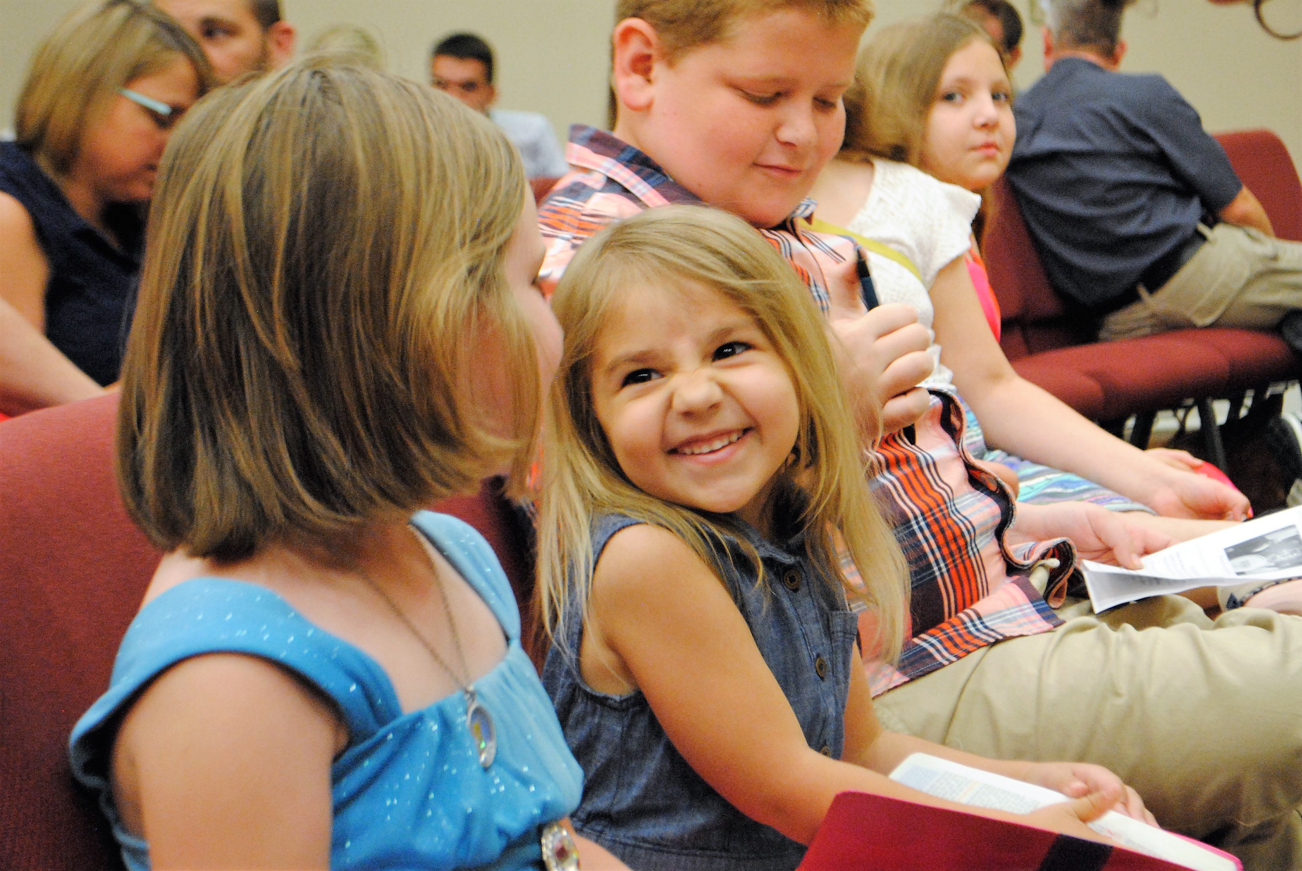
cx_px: 651
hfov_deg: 28.0
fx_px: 2607
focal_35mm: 72
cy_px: 436
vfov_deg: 19.0
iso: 1100
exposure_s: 1/30
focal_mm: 48
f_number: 5.6
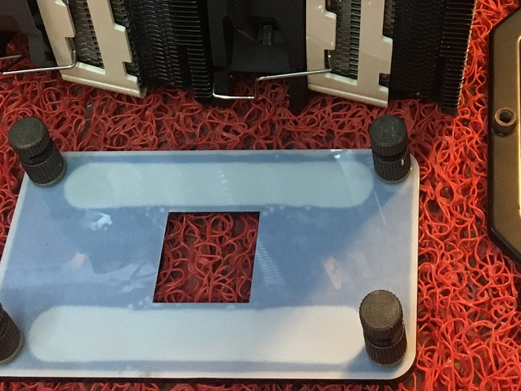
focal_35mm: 78
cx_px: 382
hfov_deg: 24.8
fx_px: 1174
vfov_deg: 17.7
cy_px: -114
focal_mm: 4.15
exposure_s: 1/33
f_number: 2.2
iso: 200
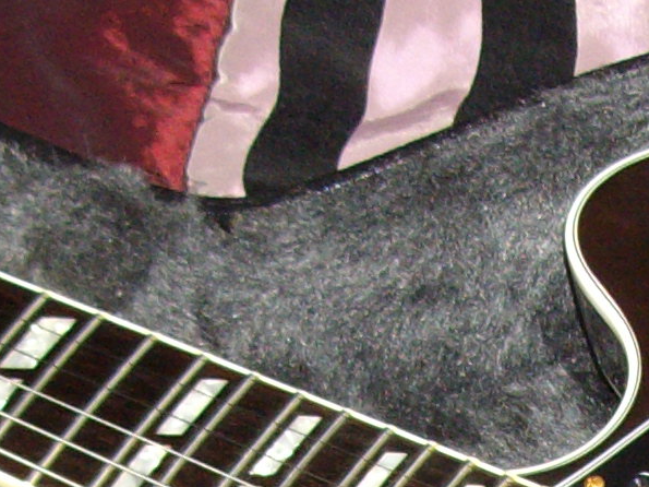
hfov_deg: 10.4
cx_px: 851
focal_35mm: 186
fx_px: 3487
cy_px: 839
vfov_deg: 7.8
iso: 160
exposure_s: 1/50
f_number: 2.7
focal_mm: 6
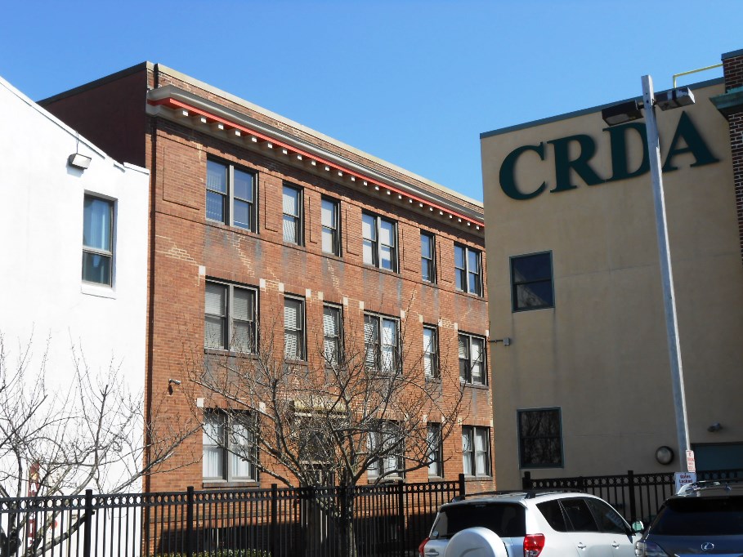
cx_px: 372
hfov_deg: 38.9
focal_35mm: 49
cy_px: 278
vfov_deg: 29.7
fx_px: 1052
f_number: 4.8
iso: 80
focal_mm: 8.8
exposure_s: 1/640
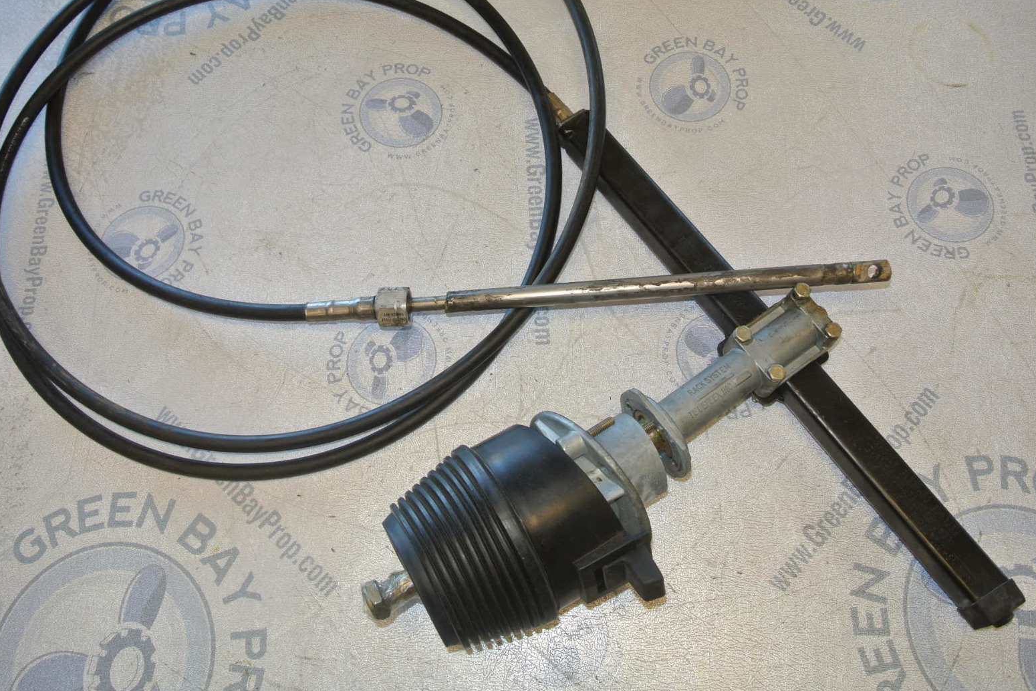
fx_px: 892
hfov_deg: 60.3
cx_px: 521
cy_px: 344
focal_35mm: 31
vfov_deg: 42.3
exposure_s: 1/60
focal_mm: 11.4
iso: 200
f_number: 4.5
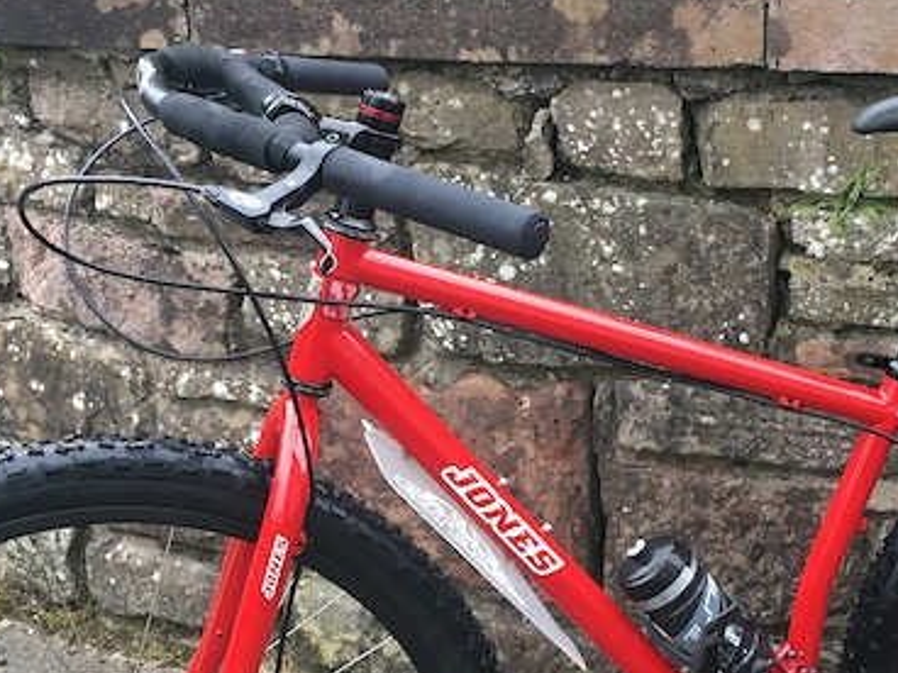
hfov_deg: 30.5
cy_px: 507
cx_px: 593
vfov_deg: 23.1
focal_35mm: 63
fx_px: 1634
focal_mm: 4.15
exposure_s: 1/33
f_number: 2.2
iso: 40
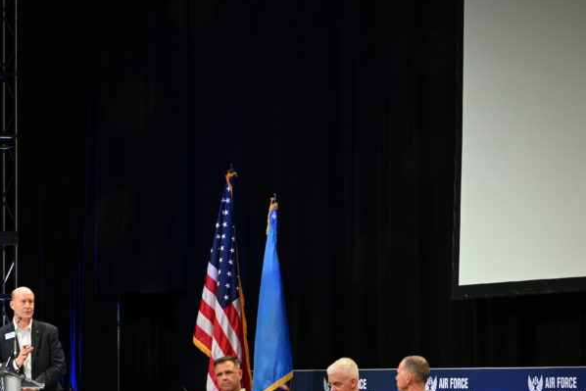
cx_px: 117
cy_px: 299
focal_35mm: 270
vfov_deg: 5.1
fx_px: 4393
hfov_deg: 7.6
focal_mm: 105
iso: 800
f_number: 2.8
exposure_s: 1/250
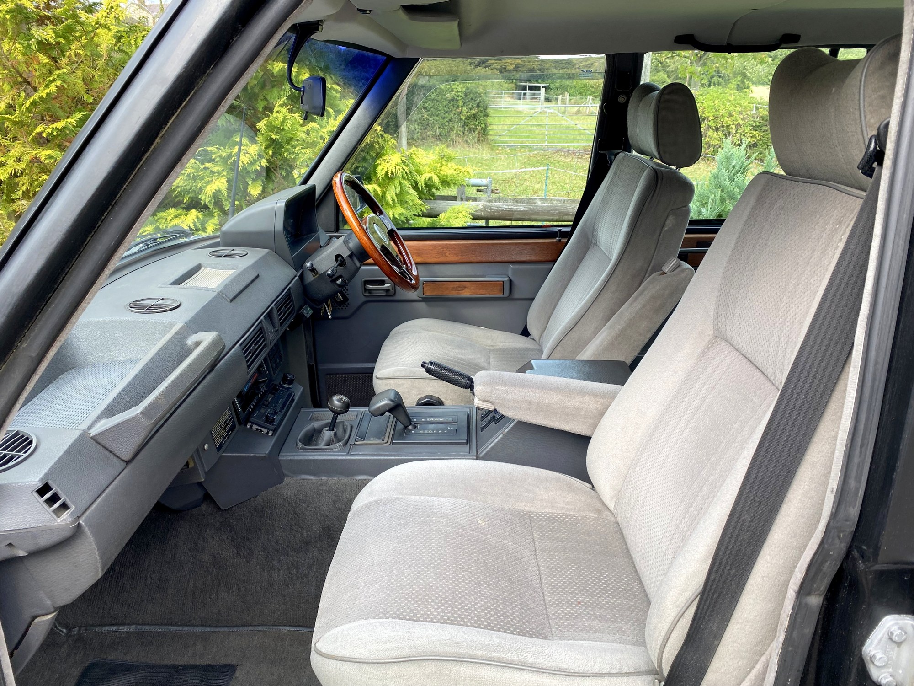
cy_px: 343
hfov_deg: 67.3
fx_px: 687
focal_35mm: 26
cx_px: 457
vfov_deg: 53.1
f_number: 1.8
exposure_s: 1/418
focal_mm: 4.25
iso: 32
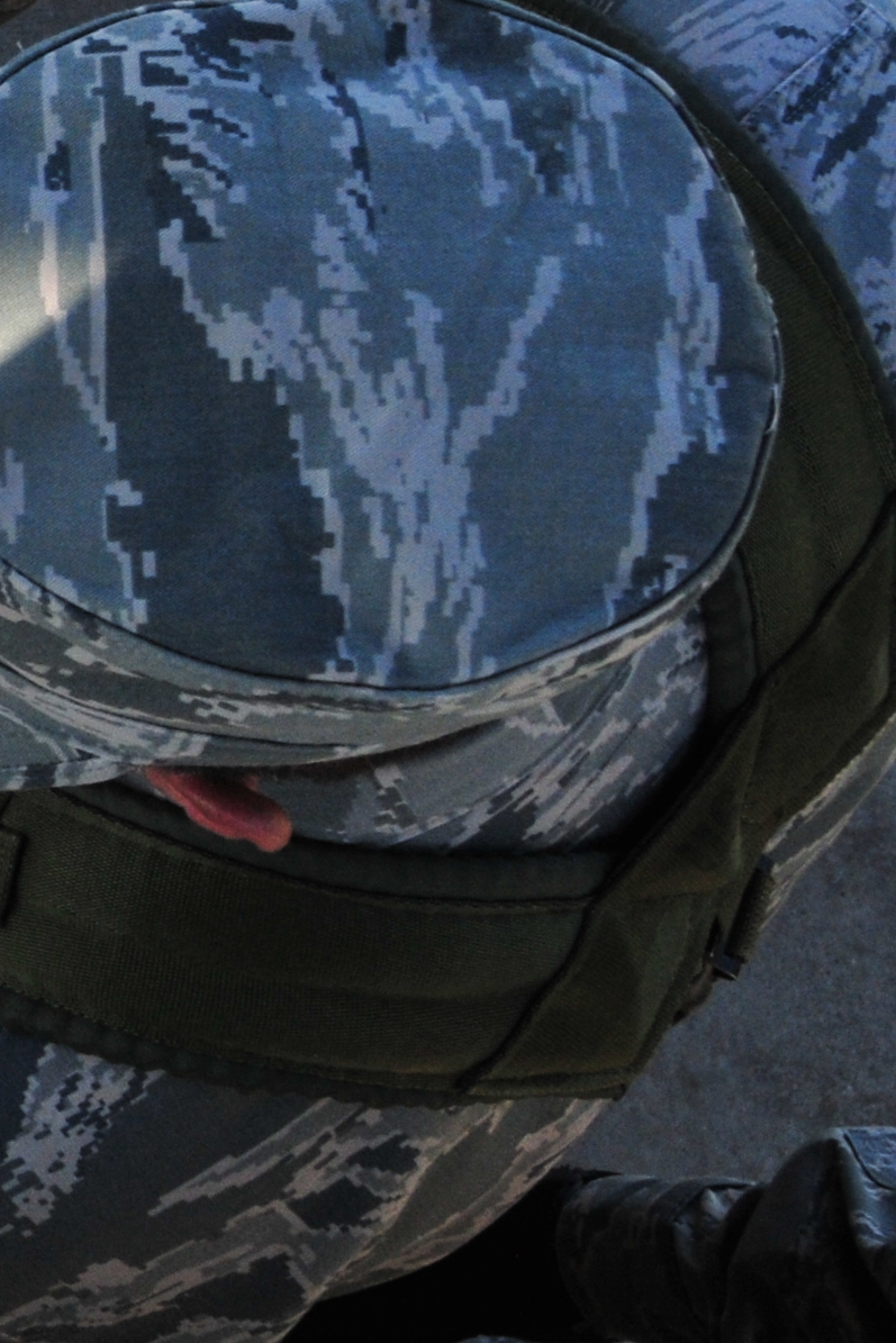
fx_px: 4814
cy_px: 197
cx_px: -1265
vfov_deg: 15.7
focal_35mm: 129
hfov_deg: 9.5
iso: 400
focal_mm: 24
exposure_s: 1/200
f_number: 9
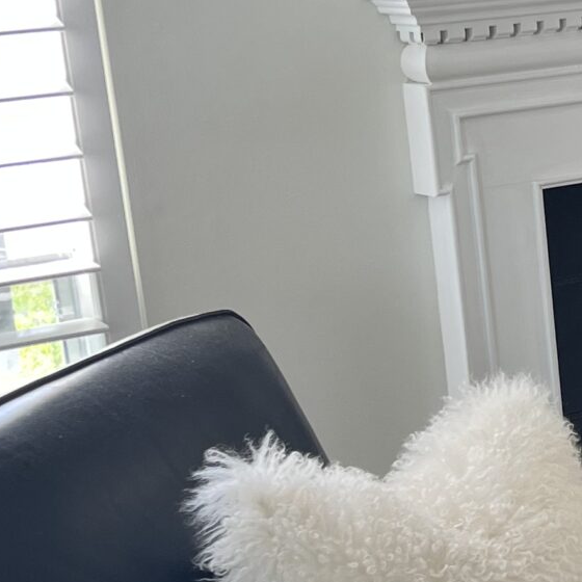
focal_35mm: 105
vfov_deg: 16.5
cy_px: 381
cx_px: 733
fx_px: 1997
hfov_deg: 15.8
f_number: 1.5
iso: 64
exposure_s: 1/121
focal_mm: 5.7
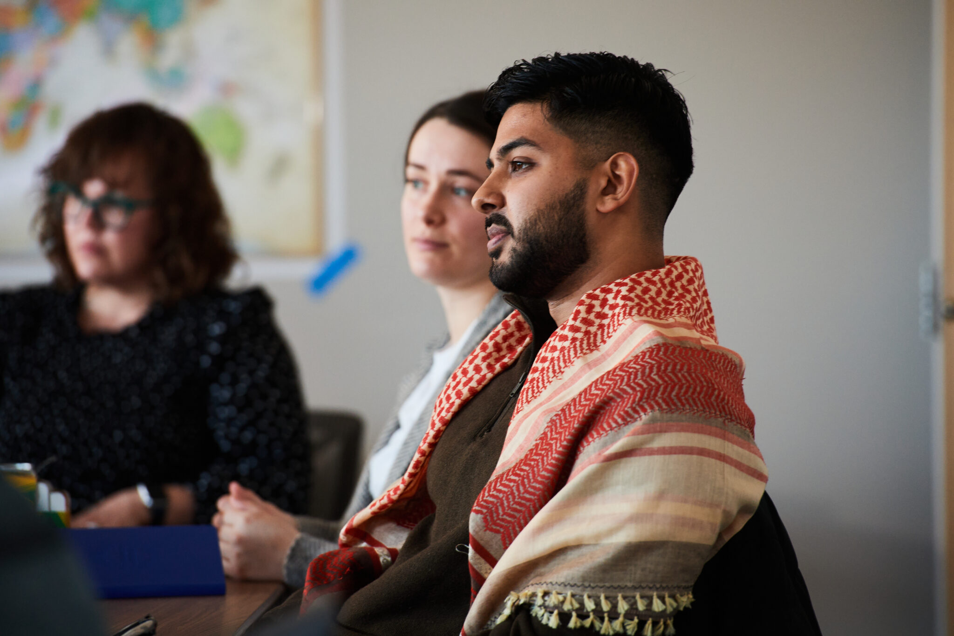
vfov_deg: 6.9
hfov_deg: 10.3
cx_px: 477
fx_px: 5299
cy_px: 318
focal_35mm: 200
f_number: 4
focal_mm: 200
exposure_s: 1/200
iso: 1600
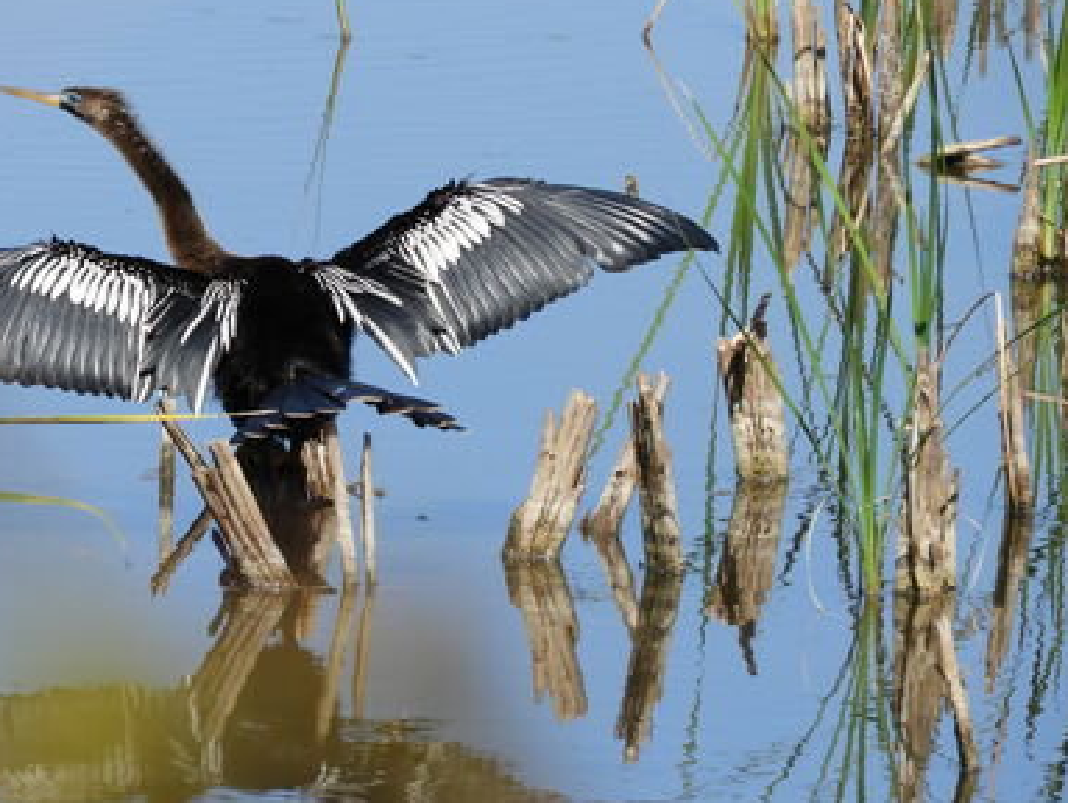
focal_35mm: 918
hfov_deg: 2.2
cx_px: 192
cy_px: 519
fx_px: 28350
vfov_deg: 1.6
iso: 100
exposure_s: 1/400
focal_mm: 98.5
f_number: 5.6
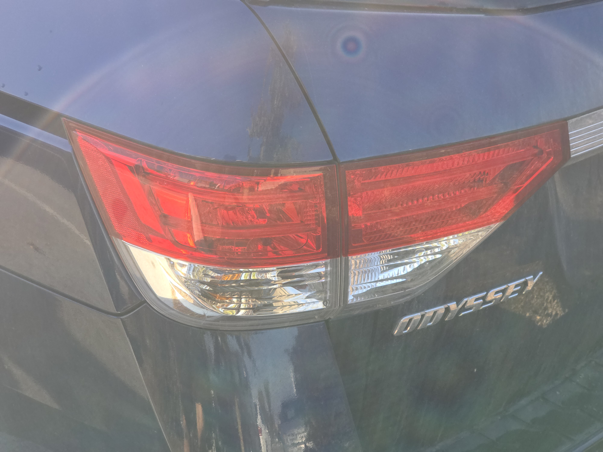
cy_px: 226
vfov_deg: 21.3
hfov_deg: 28.2
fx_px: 1202
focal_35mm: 69
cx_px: 302
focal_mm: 7.9
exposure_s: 1/259
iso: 50
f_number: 2.4
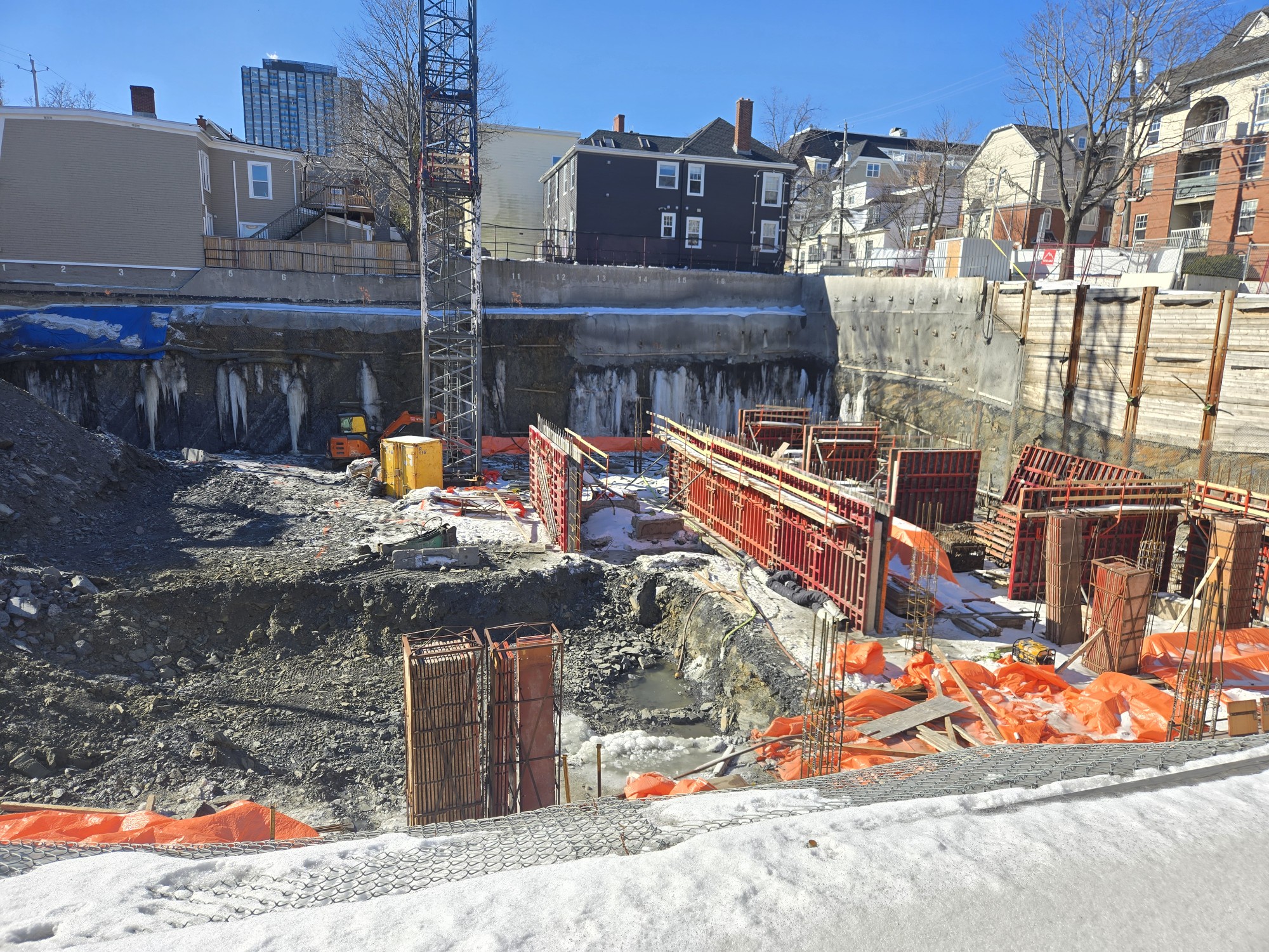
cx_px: 634
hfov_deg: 73.9
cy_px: 476
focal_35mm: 23
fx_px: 843
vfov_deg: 58.9
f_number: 1.8
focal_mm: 5.4
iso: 25
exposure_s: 1/1250
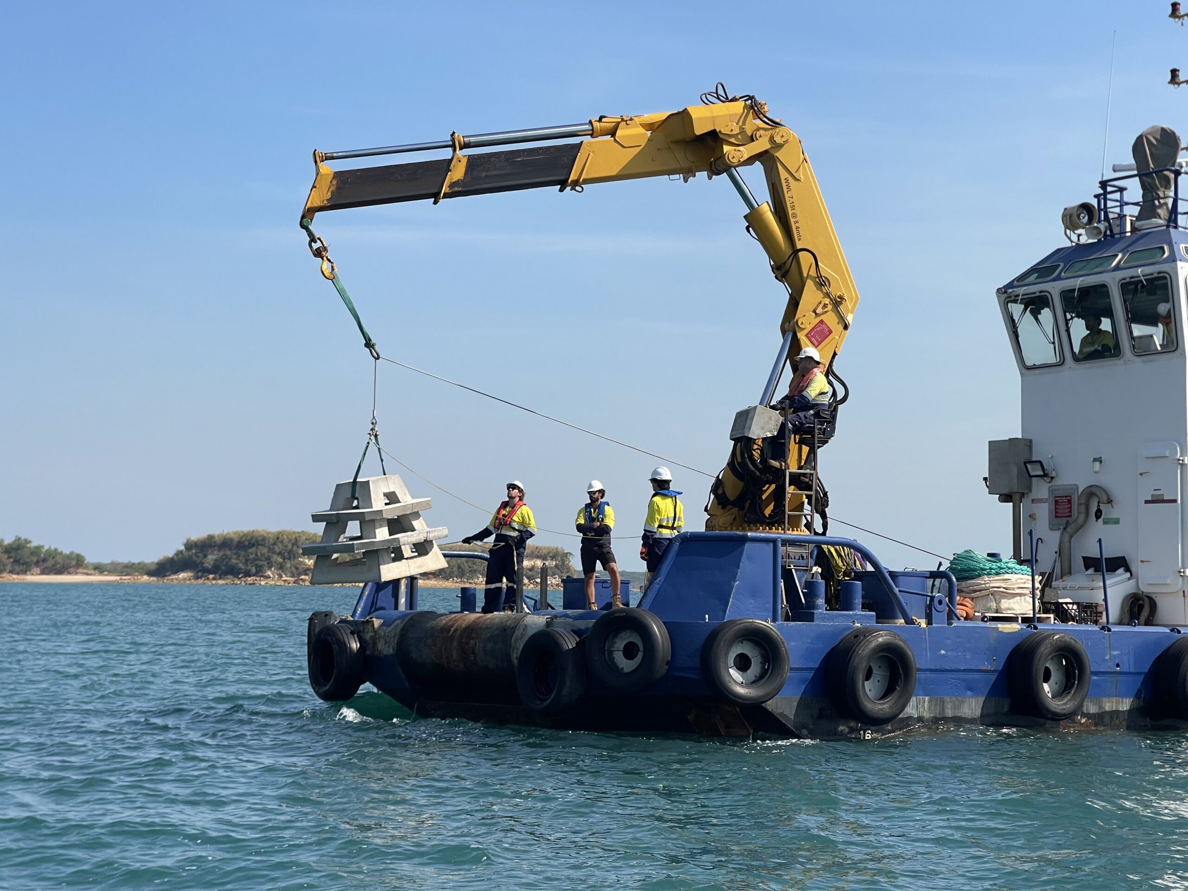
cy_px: 446
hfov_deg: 30.3
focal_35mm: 64
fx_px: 2196
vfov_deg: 22.9
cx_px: 594
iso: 20
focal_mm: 7.5
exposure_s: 1/1357
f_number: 2.2
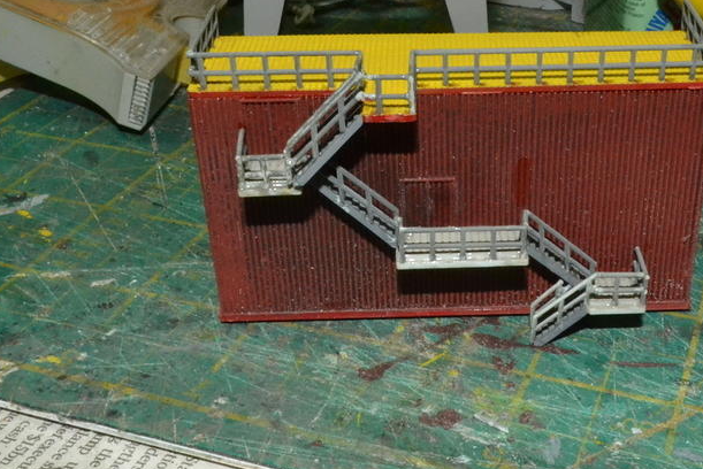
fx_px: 1035
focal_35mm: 53
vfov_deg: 25.5
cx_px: 490
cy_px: 234
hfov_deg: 36.9
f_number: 22
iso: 3200
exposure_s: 1/60
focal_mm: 18
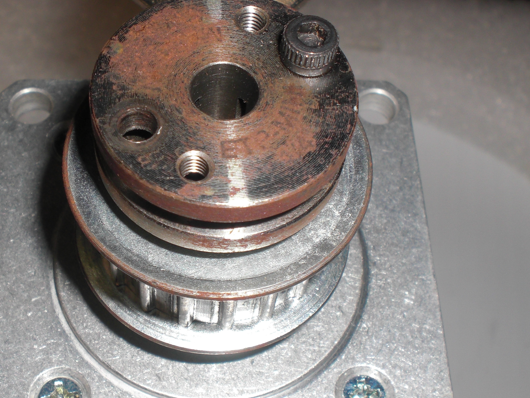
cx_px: 202
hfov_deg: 32.6
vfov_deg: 24.7
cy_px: 272
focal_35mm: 59
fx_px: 903
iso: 64
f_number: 5.6
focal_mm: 6.3
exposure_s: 1/60
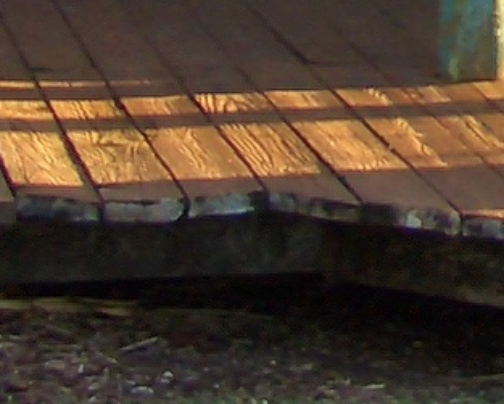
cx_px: 1219
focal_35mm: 279
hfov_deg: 6.6
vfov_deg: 5.1
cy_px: -1067
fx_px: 4166
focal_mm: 5.8
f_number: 2.6
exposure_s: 1/80
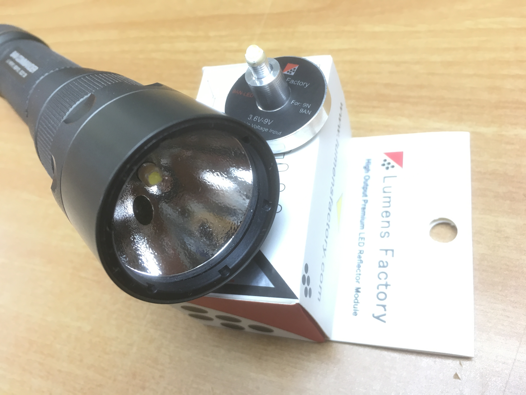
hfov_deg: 61.7
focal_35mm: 29
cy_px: 198
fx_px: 441
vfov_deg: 48.2
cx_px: 263
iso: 100
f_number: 2.2
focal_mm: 4.15
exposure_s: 1/33
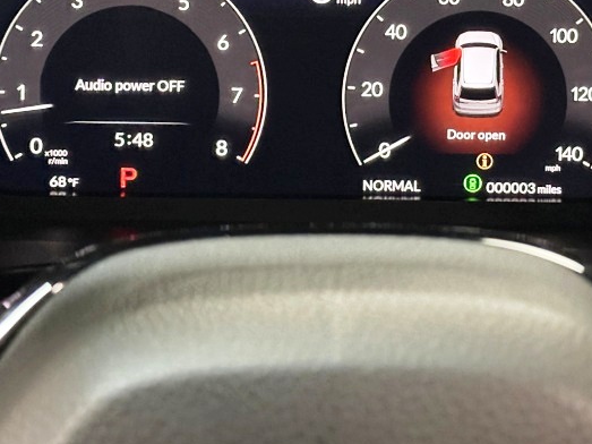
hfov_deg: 20.9
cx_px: 308
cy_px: 77
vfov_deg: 15.6
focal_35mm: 94
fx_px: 1607
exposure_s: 1/24
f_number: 1.78
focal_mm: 6.86
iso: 640
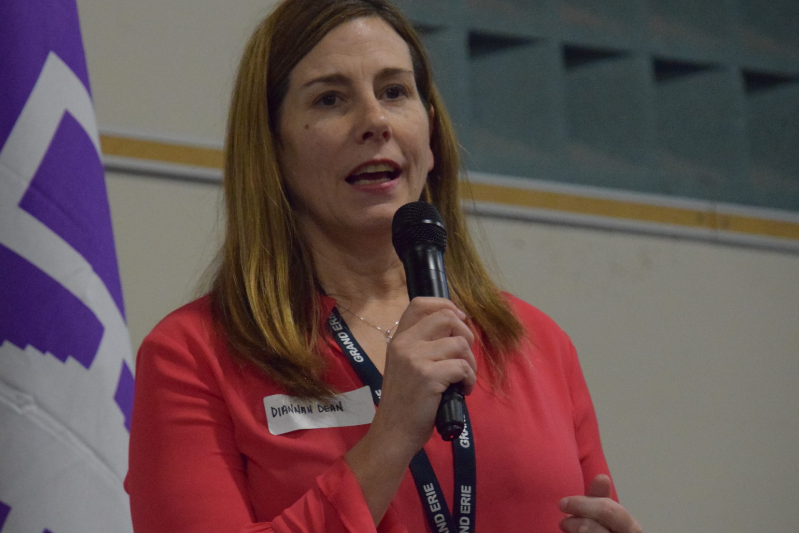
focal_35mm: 344
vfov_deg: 4.0
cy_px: 295
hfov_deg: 6.0
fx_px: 7627
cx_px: 331
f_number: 5.6
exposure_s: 1/250
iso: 6400
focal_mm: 185
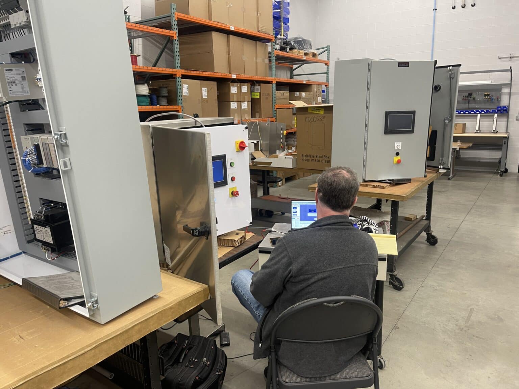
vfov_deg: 54.9
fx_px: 375
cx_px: 260
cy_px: 194
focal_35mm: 25
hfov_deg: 69.4
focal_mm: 5.1
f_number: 1.6
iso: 160
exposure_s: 1/60
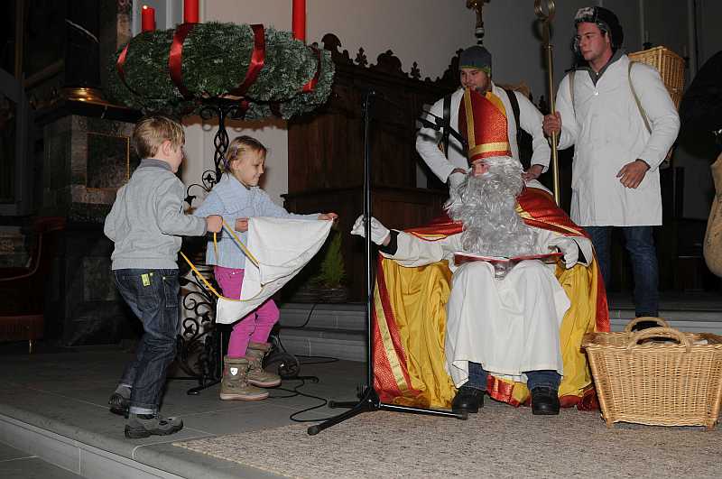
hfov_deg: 49.6
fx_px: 781
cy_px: 240
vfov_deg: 34.1
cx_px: 361
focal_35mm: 39
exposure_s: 1/60
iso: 320
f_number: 5.6
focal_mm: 26
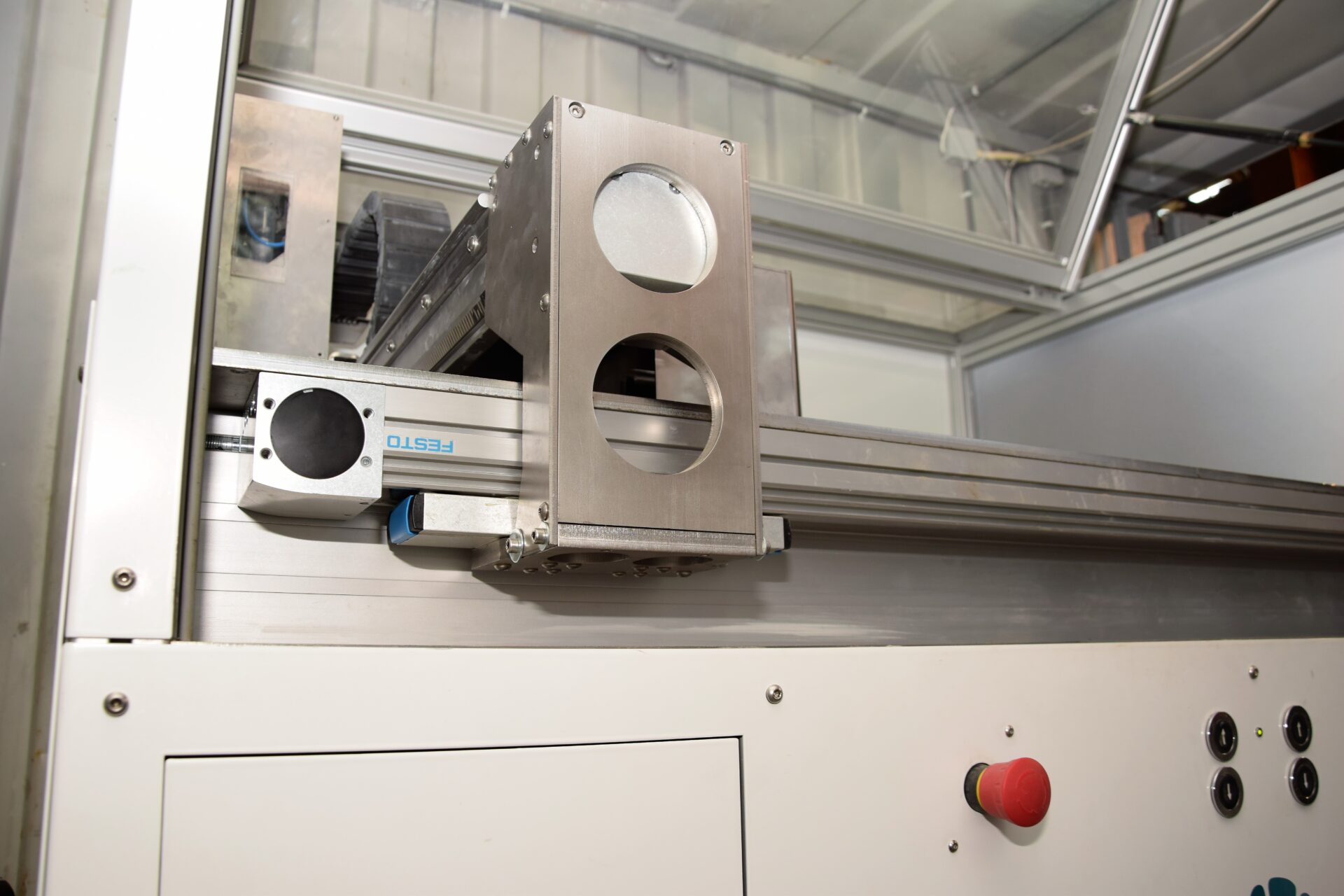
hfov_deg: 67.4
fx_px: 1008
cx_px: 672
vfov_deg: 47.9
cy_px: 448
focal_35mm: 27
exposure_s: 1/60
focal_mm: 18
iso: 320
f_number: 6.3
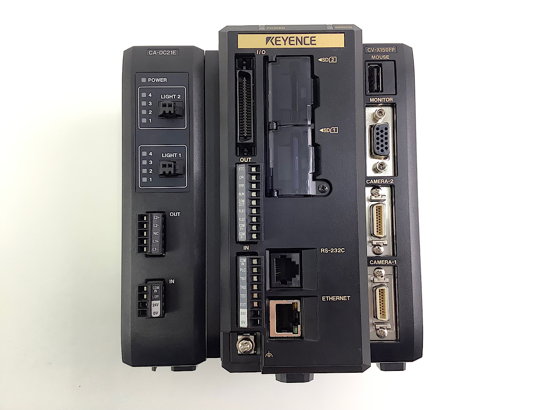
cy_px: 205
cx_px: 273
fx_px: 489
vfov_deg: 45.4
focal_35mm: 31
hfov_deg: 58.3
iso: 100
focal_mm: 3.3
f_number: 2.4
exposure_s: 1/50
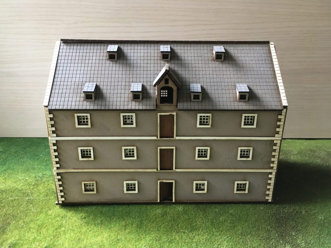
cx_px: 166
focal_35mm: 29
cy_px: 124
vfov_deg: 48.2
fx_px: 277
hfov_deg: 61.7
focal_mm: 4.15
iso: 100
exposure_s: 1/33
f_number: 2.2
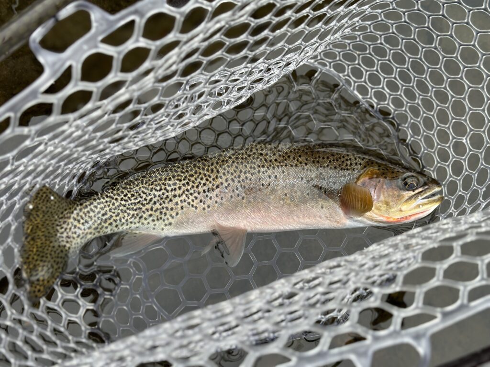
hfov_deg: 39.7
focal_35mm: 48
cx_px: 245
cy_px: 184
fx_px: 679
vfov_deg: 30.2
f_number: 1.78
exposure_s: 1/584
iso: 80
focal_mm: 6.86
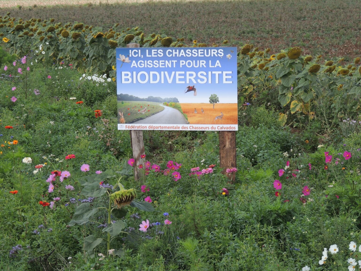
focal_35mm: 155
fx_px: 1616
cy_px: 136
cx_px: 180
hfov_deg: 12.7
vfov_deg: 9.6
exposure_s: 1/320
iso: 100
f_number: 4.4
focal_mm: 27.6
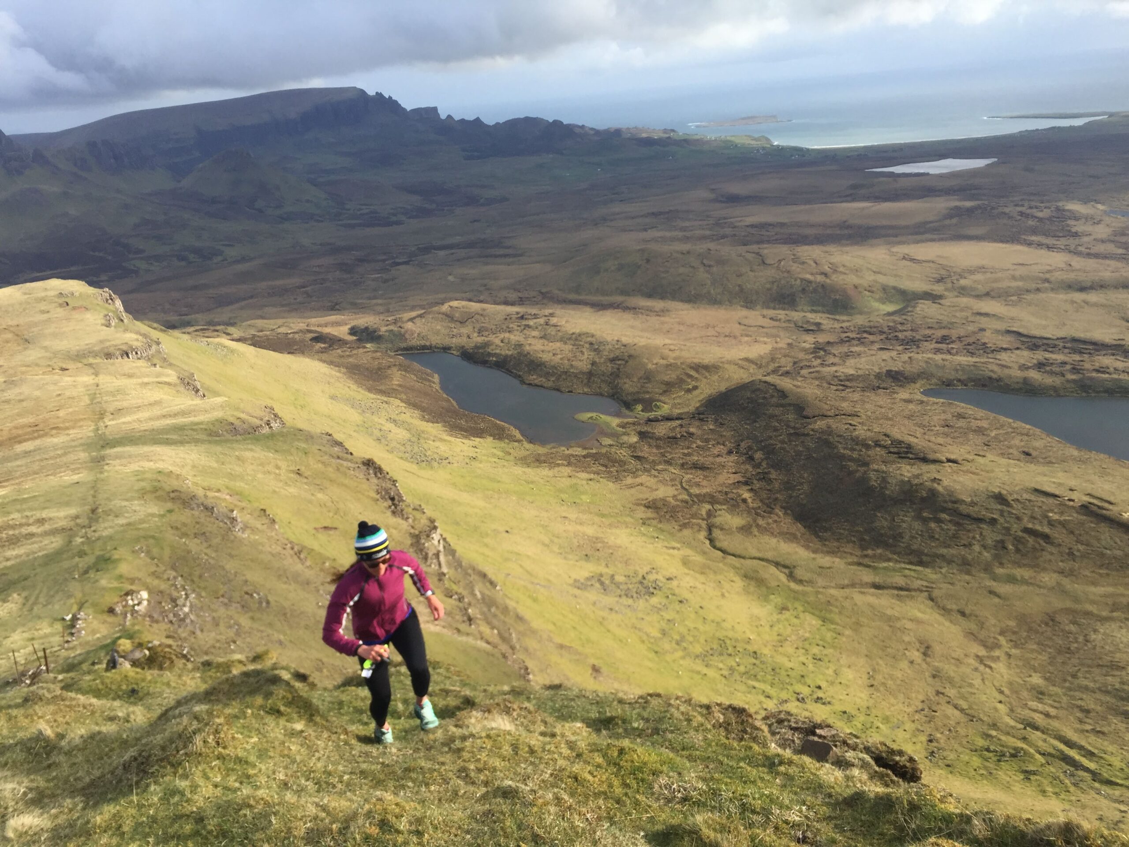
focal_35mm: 29
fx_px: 946
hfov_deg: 61.7
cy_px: 424
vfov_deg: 48.2
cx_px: 564
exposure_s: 1/860
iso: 32
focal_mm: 4.15
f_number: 2.2
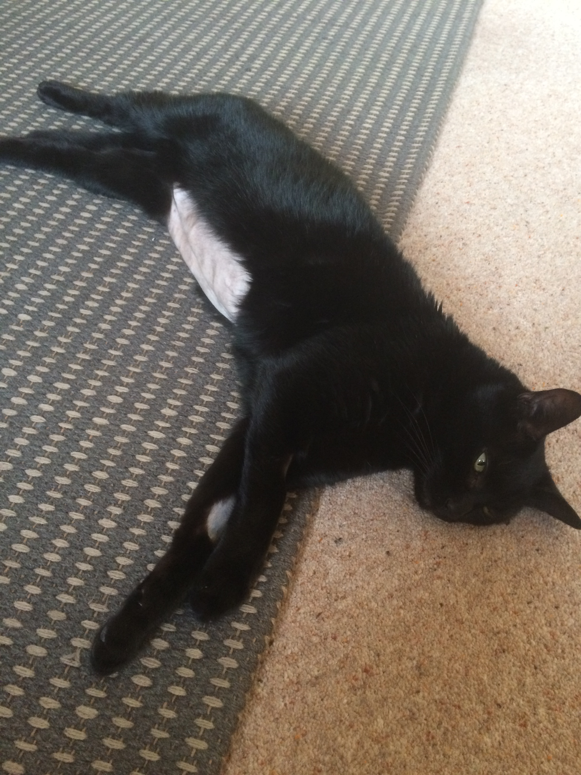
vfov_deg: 61.7
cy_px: 388
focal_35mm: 29
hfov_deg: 48.2
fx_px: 649
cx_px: 290
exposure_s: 1/20
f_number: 2.2
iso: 250
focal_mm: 4.15
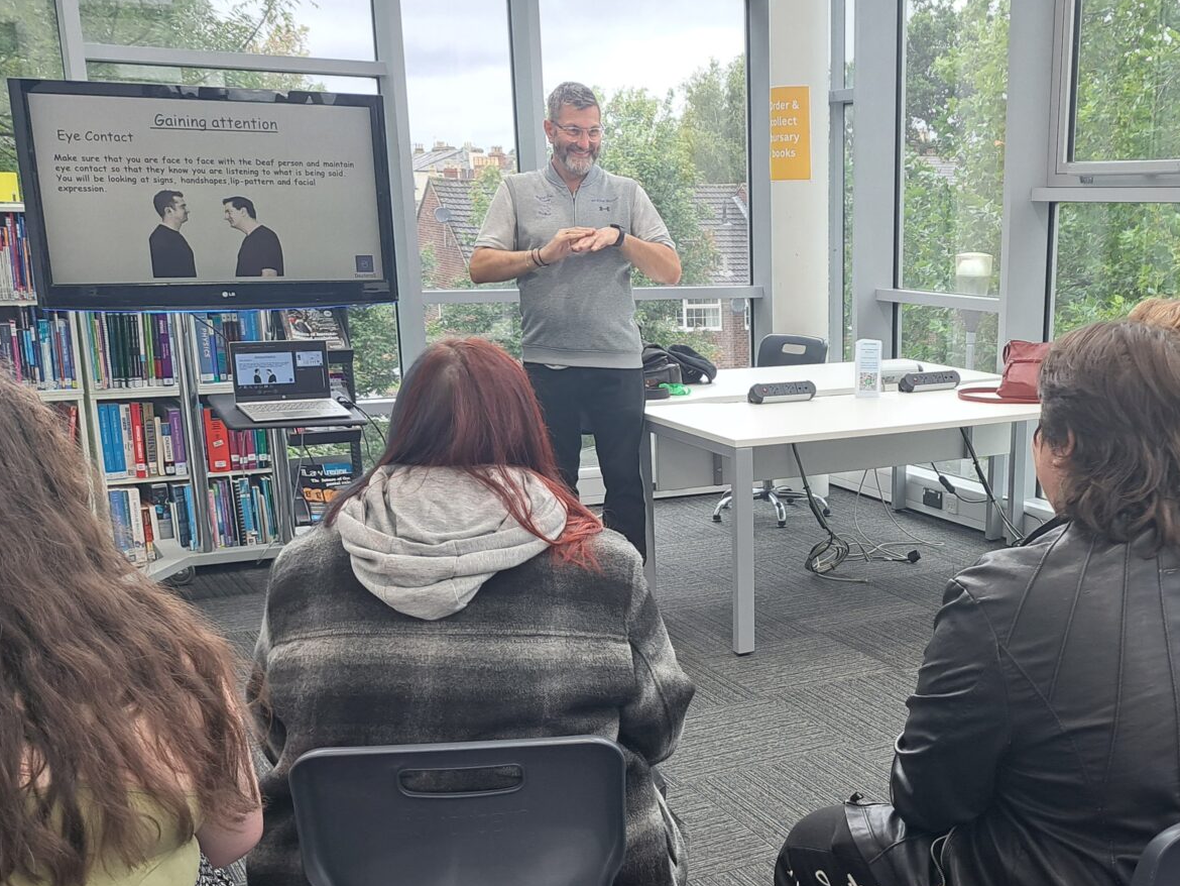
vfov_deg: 34.0
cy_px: 605
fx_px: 1432
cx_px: 849
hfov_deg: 43.7
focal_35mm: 42
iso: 50
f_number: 1.8
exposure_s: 1/50
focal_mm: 5.23
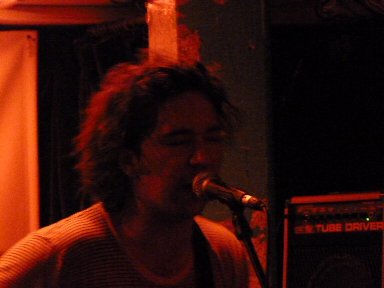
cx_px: 192
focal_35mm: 205
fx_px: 2274
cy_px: 144
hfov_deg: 9.7
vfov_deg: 7.2
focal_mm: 36.4
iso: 1600
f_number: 3.7
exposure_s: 1/8
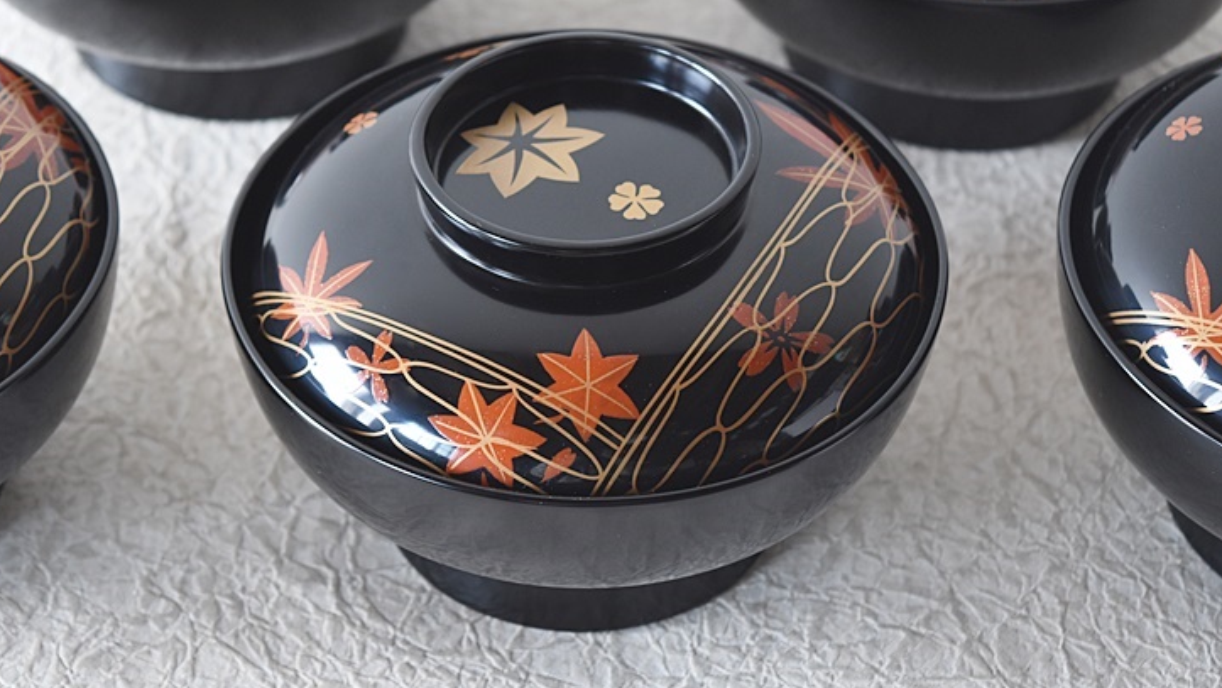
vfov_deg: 12.7
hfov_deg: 22.3
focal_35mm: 96
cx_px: 556
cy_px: 253
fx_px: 3098
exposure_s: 1/8
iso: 800
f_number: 5.6
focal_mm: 55
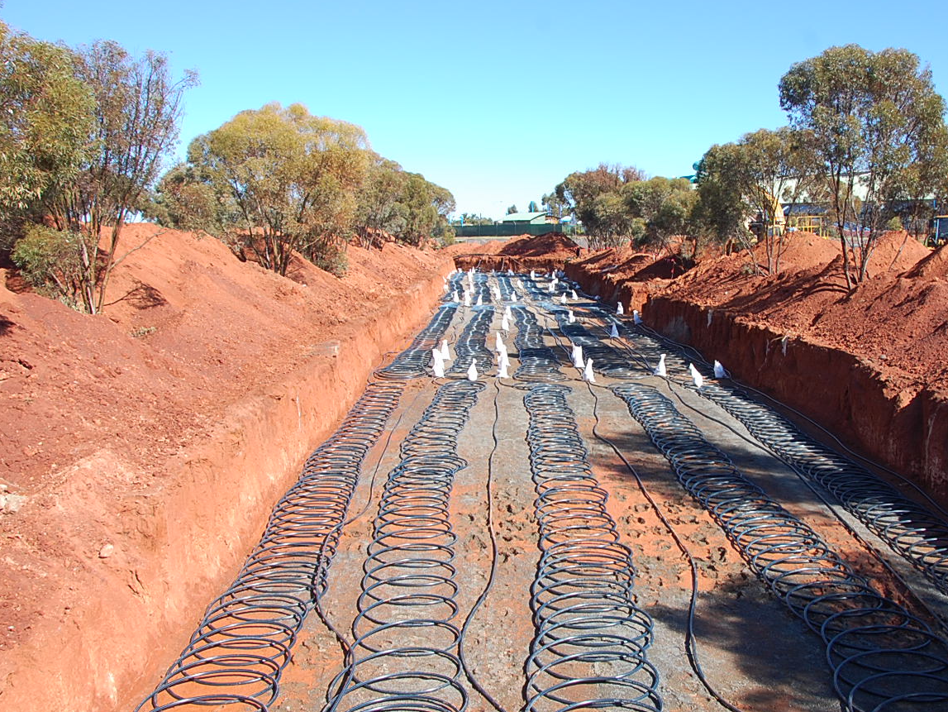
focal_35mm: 34
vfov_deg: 41.8
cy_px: 356
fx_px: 931
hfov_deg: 53.4
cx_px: 590
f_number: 8
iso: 200
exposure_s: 1/250
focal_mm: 18
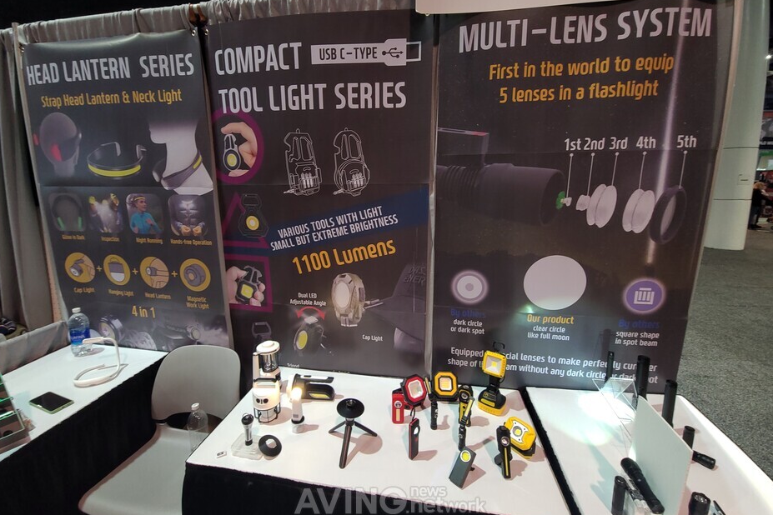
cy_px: 237
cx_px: 378
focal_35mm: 14
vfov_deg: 81.1
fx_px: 301
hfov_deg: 104.2
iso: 160
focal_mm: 2.2
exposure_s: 1/30
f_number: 2.2
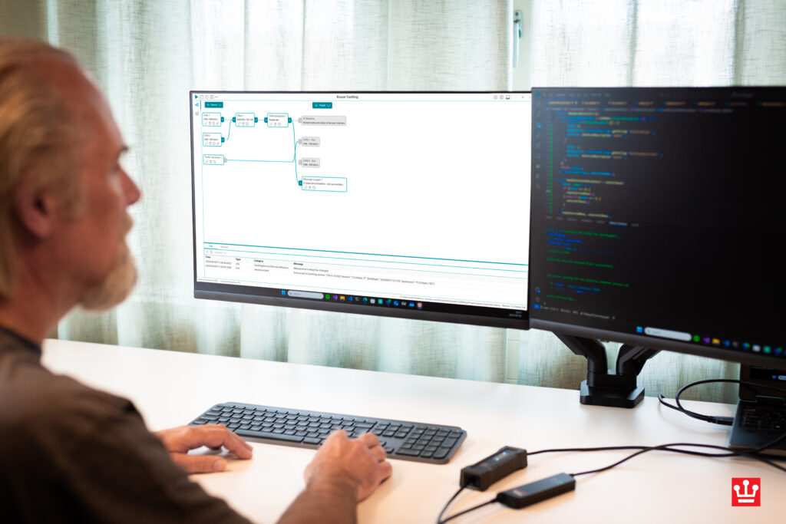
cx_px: 393
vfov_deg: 27.0
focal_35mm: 50
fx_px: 1092
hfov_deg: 39.6
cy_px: 262
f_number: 2.8
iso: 200
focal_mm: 50
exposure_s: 1/125
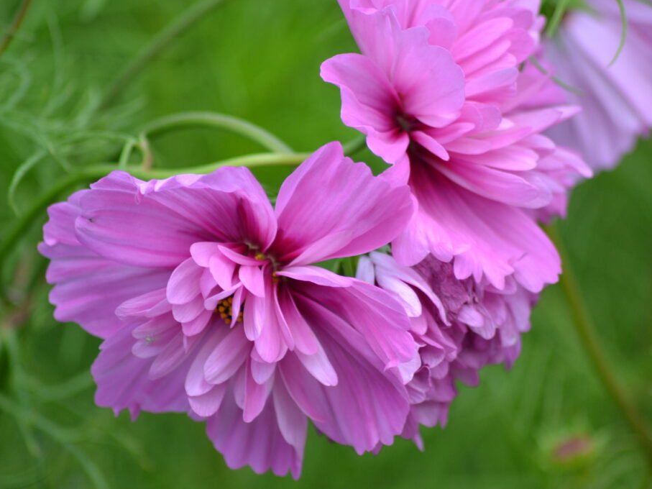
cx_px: 339
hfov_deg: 5.8
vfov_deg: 4.3
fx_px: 6441
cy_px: 244
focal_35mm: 342
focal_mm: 210
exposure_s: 1/500
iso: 450
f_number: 4.8
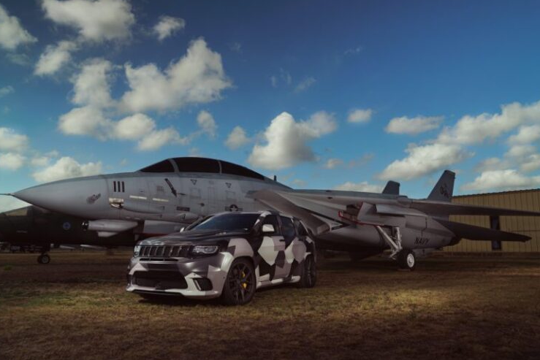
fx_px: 390
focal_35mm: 26
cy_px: 181
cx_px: 273
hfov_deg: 69.4
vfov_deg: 49.6
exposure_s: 1/125
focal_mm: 25
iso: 200
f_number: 6.3
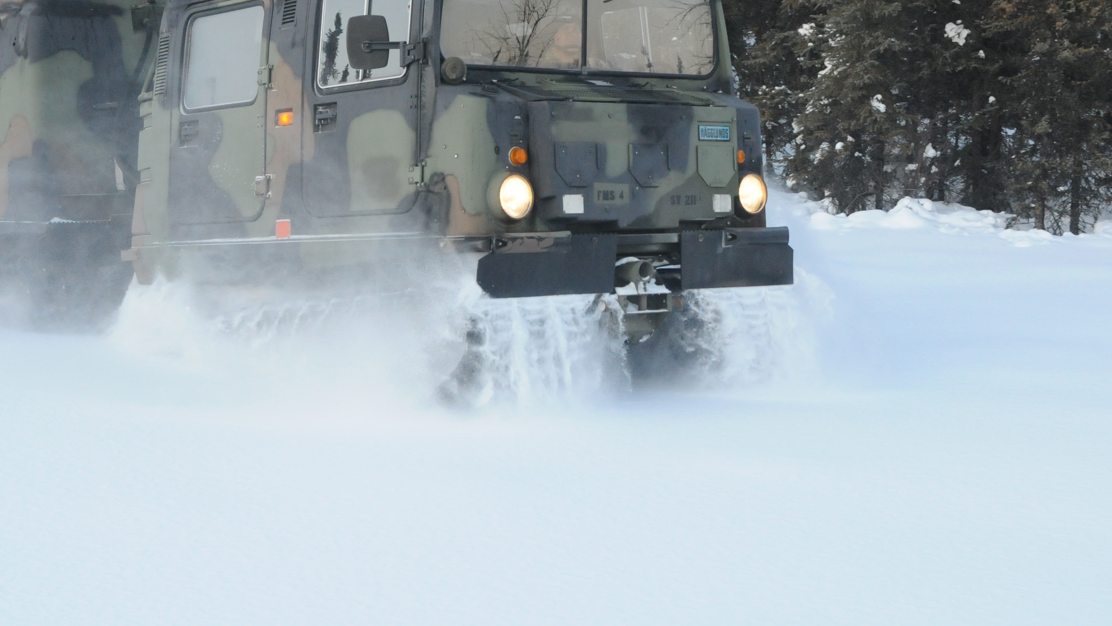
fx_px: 1939
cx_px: 389
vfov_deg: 18.3
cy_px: 236
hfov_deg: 31.8
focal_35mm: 66
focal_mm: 29
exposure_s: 1/400
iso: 1250
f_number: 5
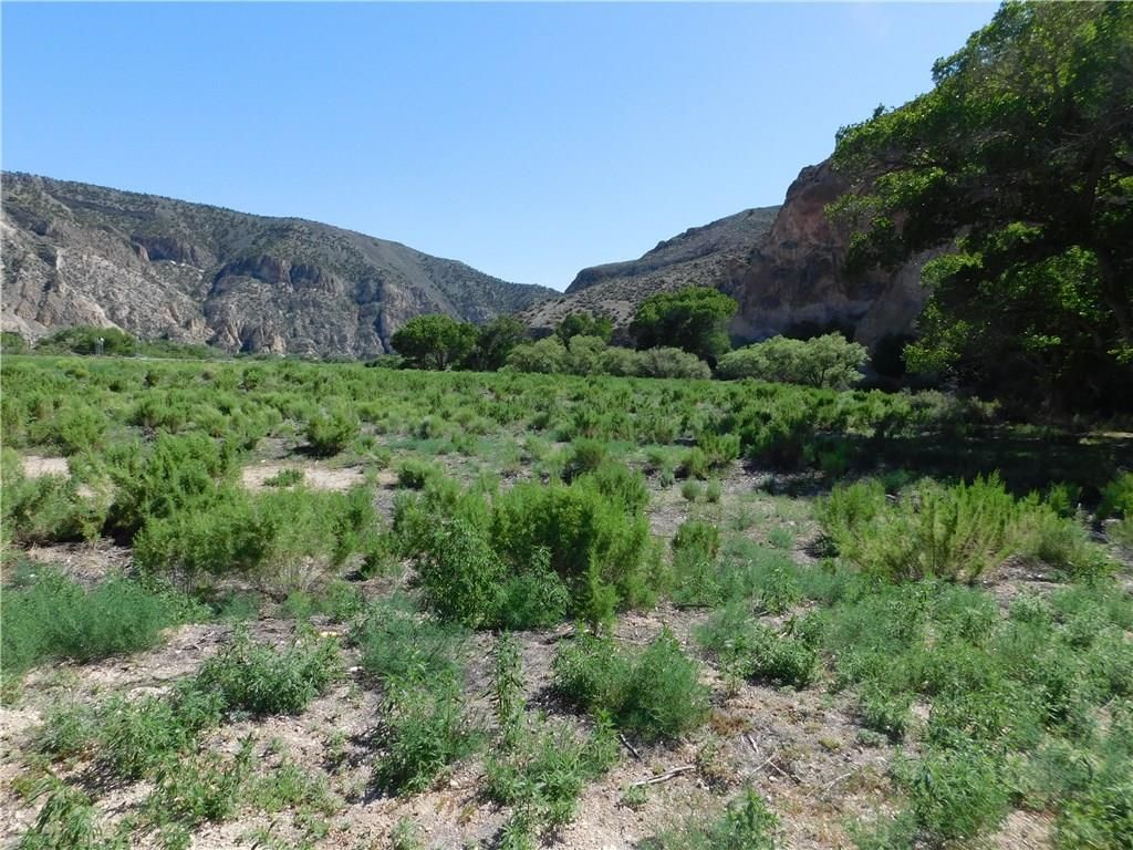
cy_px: 425
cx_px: 566
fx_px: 753
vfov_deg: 58.9
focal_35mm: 23
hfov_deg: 73.9
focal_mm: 4
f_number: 3
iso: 125
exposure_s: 1/1250
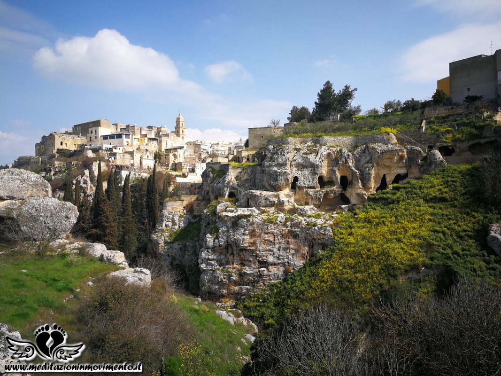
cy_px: 188
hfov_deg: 65.3
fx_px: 391
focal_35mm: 27
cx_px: 250
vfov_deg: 51.3
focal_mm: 3.95
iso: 50
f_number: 4
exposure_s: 1/1019
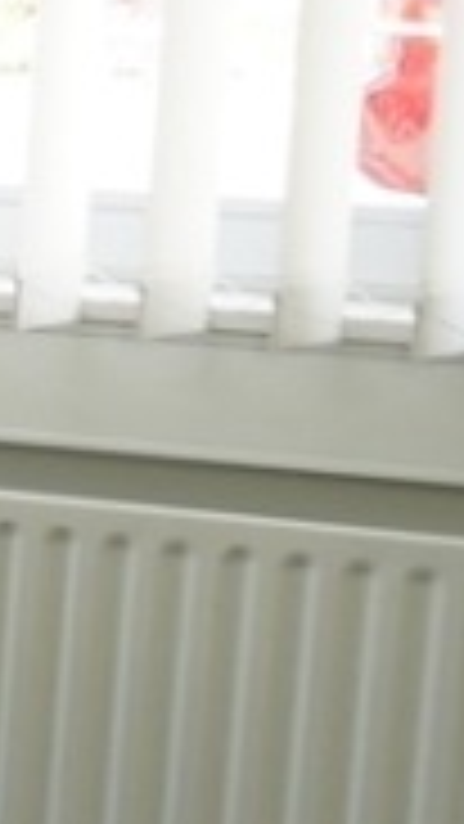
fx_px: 4045
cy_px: 426
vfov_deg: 11.6
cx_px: -2334
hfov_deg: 4.7
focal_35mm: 185
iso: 800
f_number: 4.5
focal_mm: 21
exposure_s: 1/250
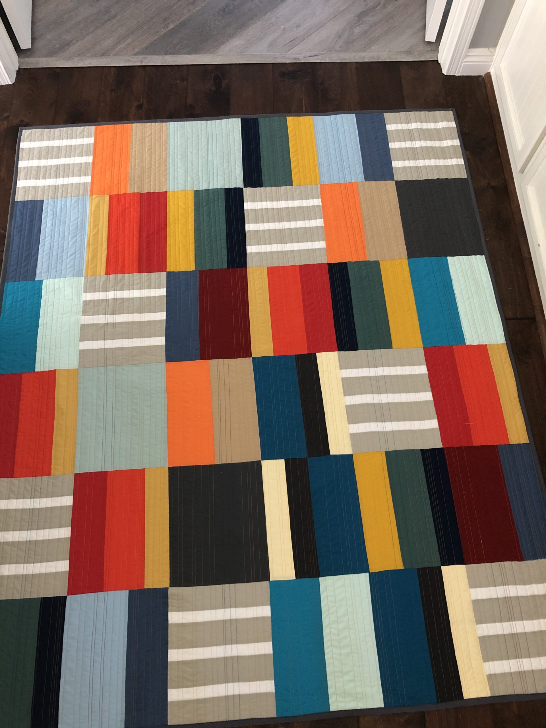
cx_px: 273
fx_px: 589
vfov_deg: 63.4
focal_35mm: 28
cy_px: 364
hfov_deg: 49.7
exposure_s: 1/15
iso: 80
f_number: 1.8
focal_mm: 4
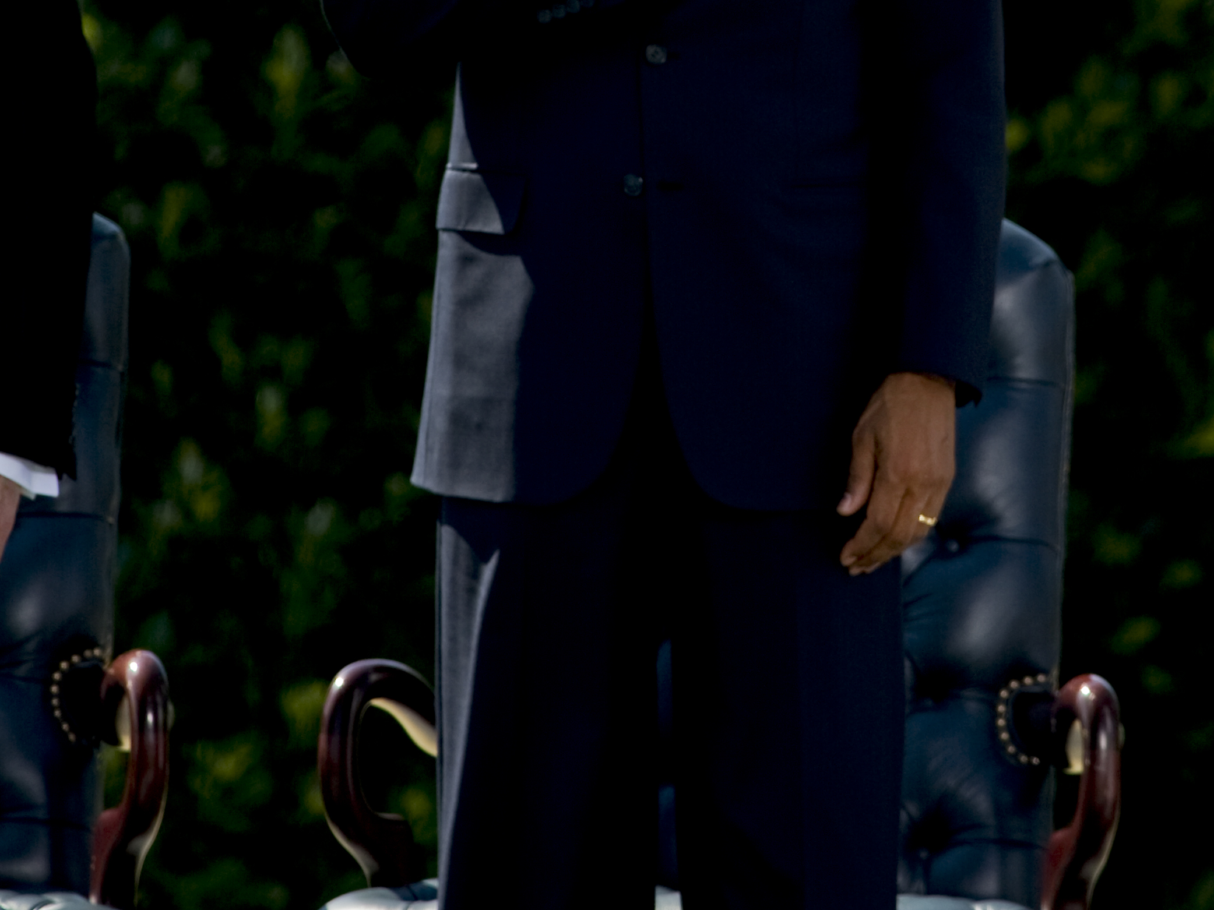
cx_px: 808
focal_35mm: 1181
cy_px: 107
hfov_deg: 1.7
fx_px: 41416
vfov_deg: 1.3
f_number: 6.3
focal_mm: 500
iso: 100
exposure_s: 1/1000
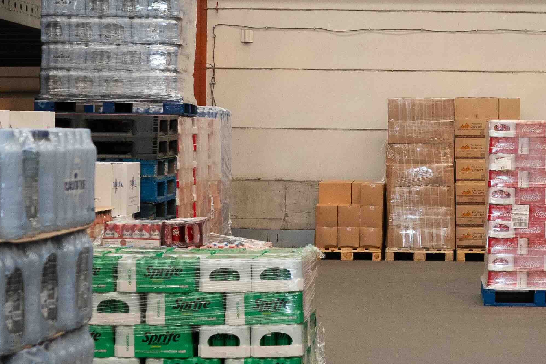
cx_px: 444
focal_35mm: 120
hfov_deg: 16.9
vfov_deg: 11.4
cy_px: 129
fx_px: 1820
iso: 2000
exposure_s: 1/250
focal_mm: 26
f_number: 3.5
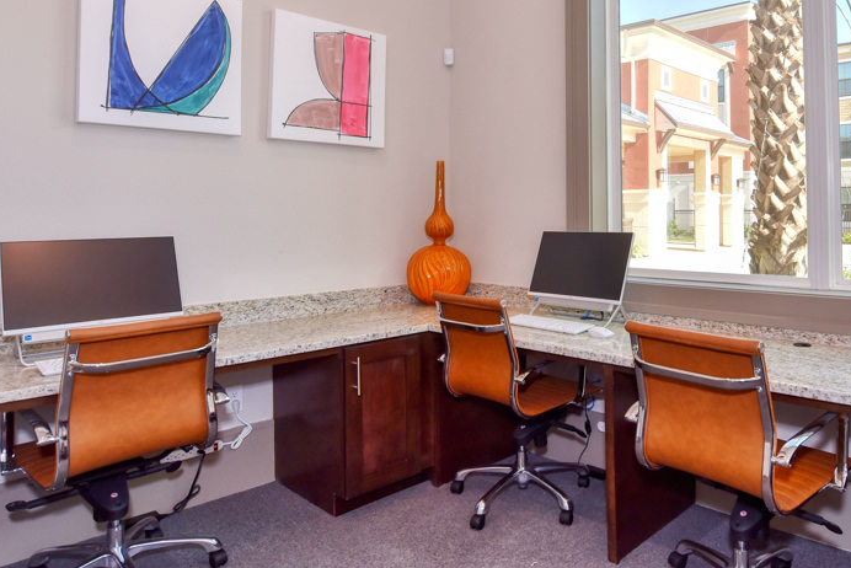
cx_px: 568
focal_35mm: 26
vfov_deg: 48.8
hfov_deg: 67.4
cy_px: 193
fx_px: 615
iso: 720
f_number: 5.6
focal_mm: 18
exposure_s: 1/125
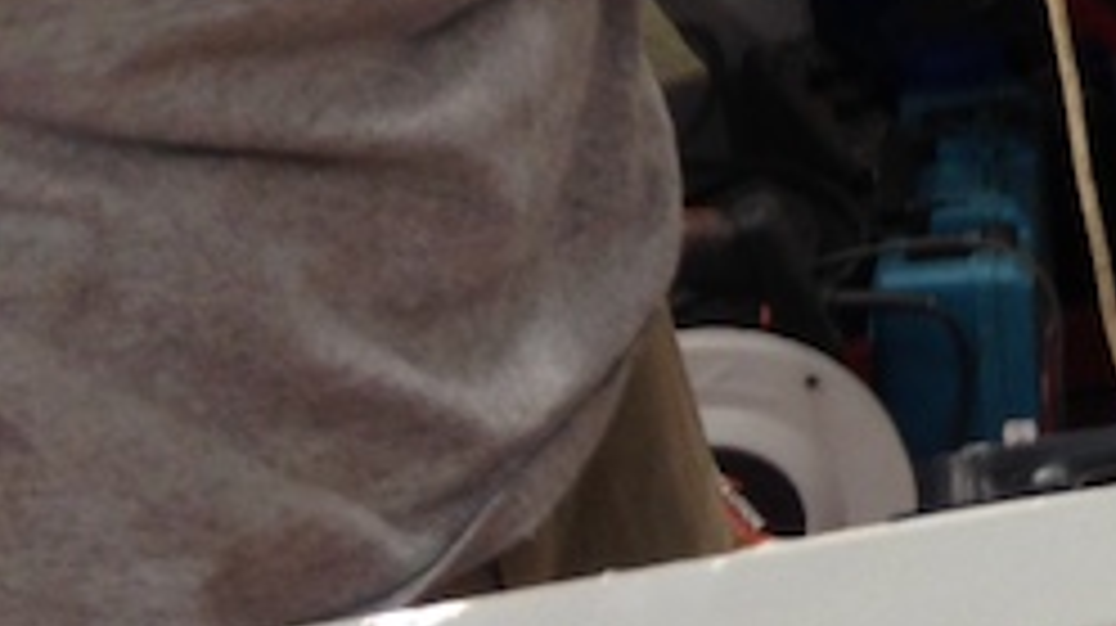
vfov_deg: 8.3
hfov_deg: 12.9
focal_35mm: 145
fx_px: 4287
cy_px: 180
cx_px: 2246
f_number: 2.4
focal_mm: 4.12
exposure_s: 1/20
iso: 50
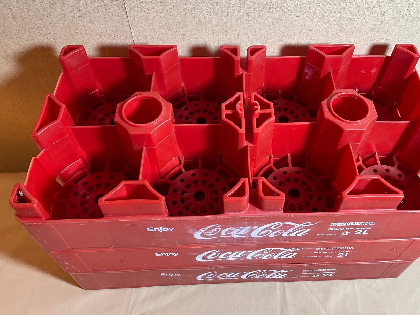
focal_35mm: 32
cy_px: 124
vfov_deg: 43.9
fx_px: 388
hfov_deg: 56.5
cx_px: 243
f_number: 1.6
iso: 125
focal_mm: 4.2
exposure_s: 1/62
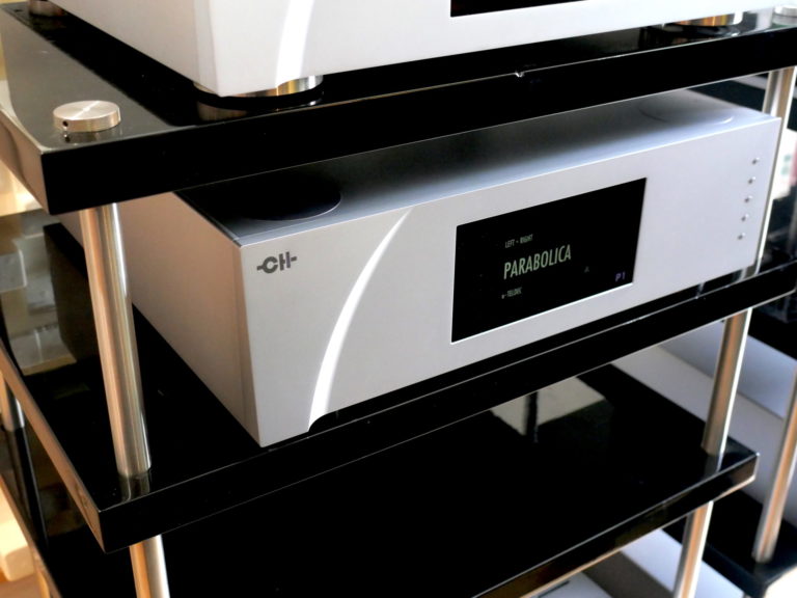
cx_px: 398
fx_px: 967
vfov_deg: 34.3
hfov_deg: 44.8
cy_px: 299
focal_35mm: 42
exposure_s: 1/20
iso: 3200
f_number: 4.5
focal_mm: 21
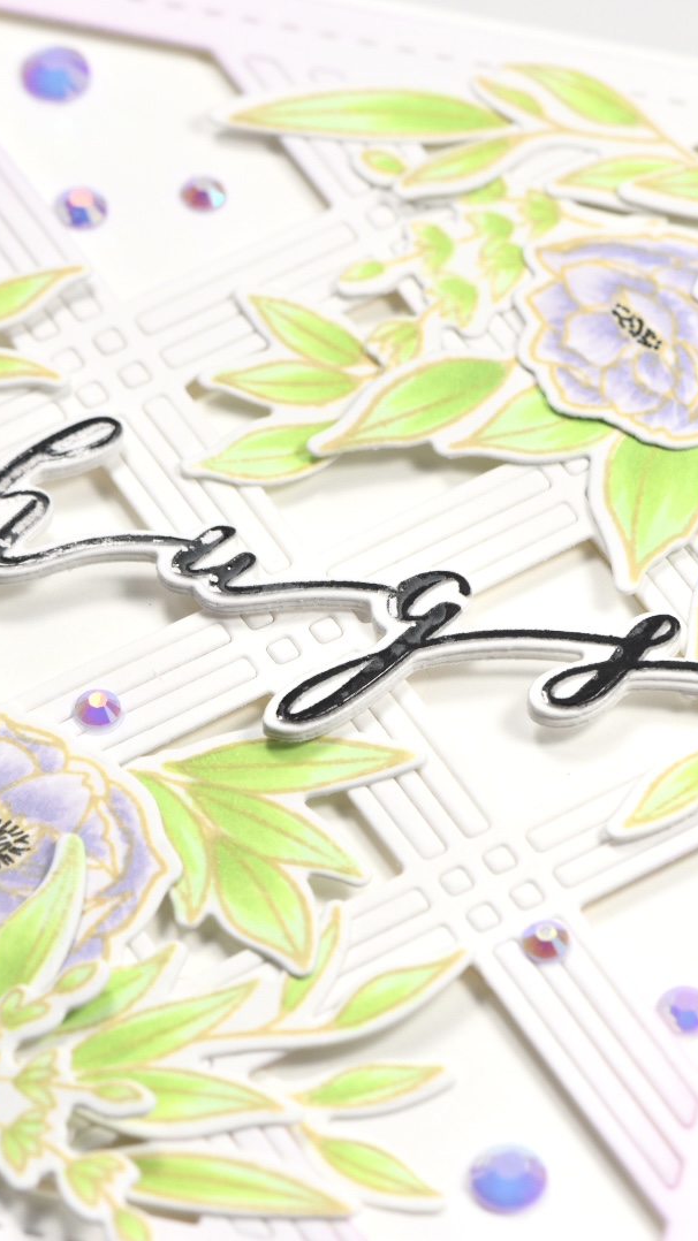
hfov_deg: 6.0
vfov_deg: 10.7
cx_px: 259
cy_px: 620
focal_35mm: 201
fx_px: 6610
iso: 100
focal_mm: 85
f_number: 8
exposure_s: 1/250
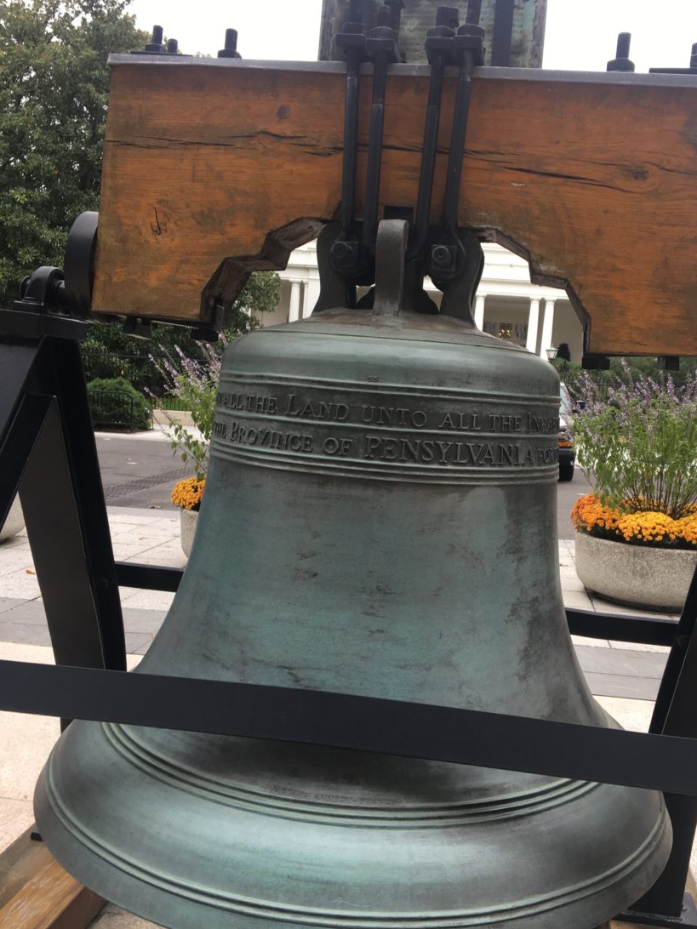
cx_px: 404
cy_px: 440
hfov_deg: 41.7
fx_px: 913
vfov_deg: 53.9
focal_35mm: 34
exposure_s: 1/120
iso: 25
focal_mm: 4.15
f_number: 2.2
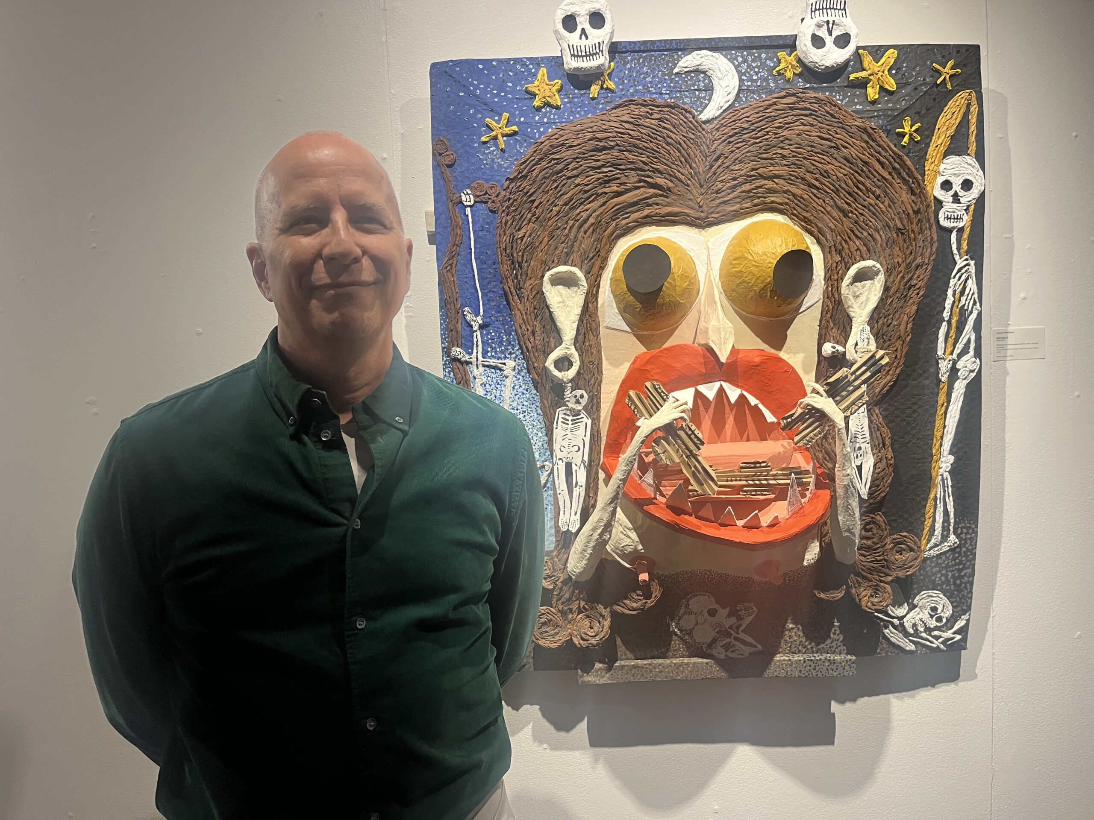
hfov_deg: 67.3
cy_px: 410
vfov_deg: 53.1
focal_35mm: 26
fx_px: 822
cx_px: 547
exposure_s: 1/60
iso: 80
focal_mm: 5.1
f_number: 1.6
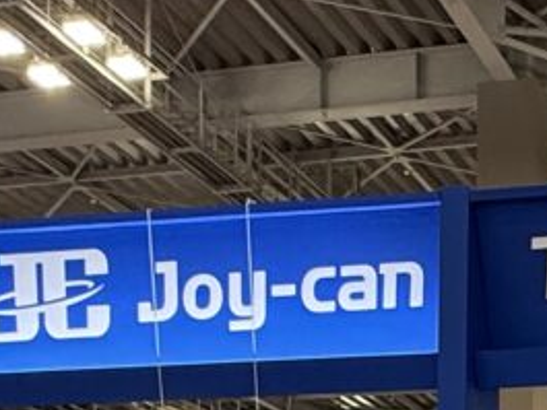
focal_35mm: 81
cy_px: 773
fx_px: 1281
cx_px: 776
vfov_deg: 15.3
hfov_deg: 21.1
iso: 160
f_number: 2.2
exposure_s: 1/100
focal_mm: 2.22
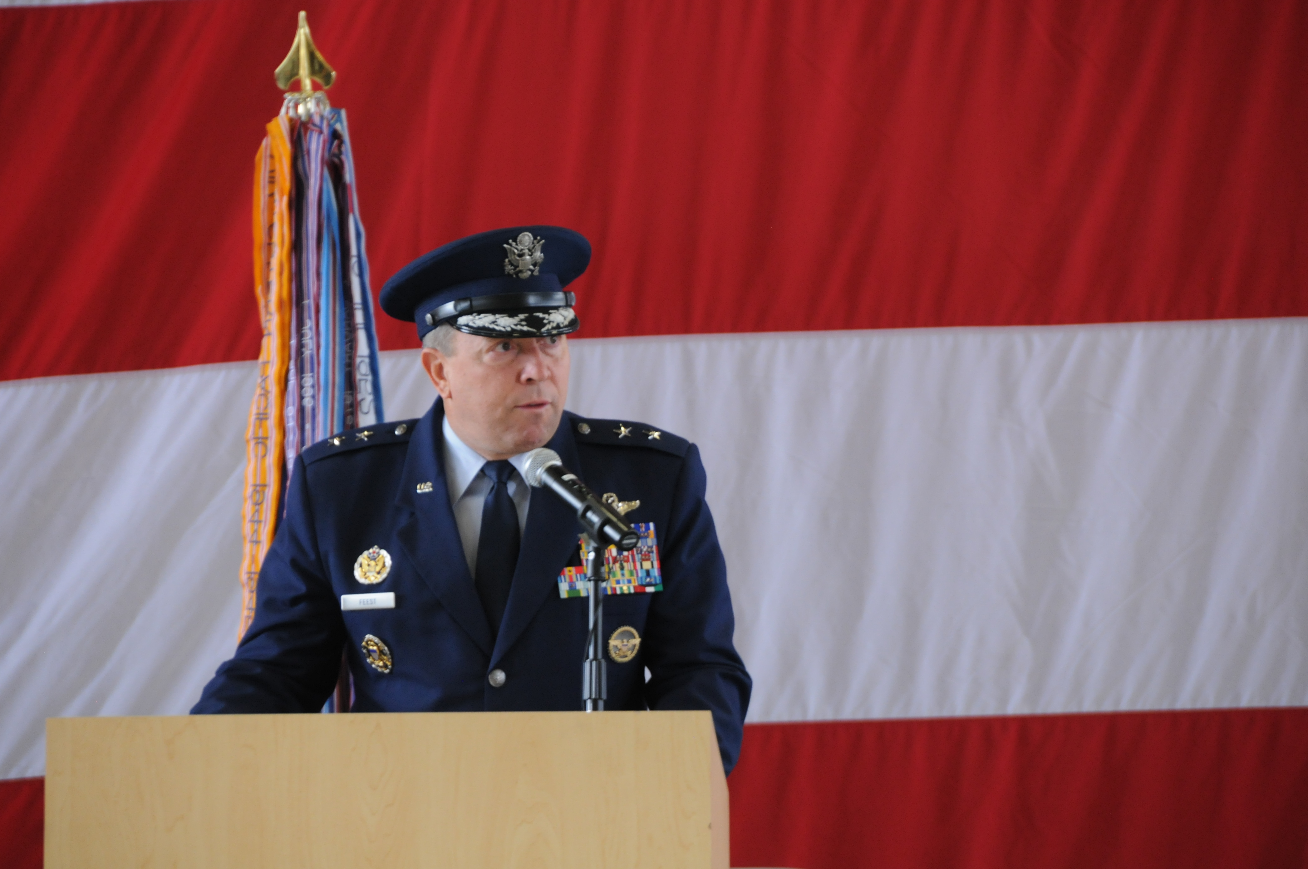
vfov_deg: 4.5
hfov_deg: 6.7
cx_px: 653
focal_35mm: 307
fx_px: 11141
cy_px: 441
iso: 800
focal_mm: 200
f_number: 5.6
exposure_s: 1/30
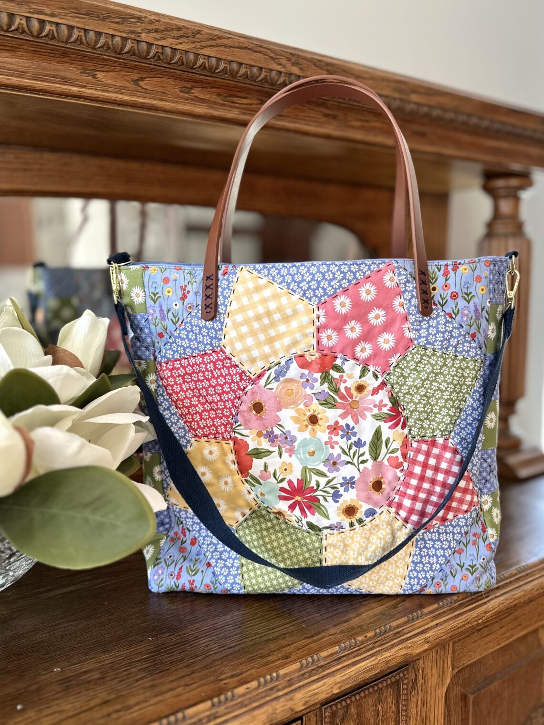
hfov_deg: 56.8
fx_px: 503
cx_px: 272
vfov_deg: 71.6
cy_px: 362
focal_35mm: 24
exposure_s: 1/212
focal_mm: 6.86
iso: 64
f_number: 1.78
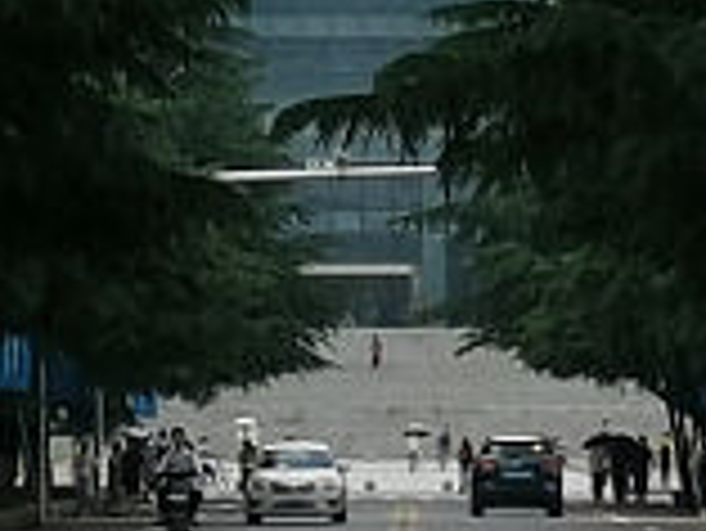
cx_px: 207
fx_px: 10307
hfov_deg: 3.9
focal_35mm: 505
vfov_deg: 2.9
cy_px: -792
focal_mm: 5.58
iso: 50
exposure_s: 1/2545
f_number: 1.8
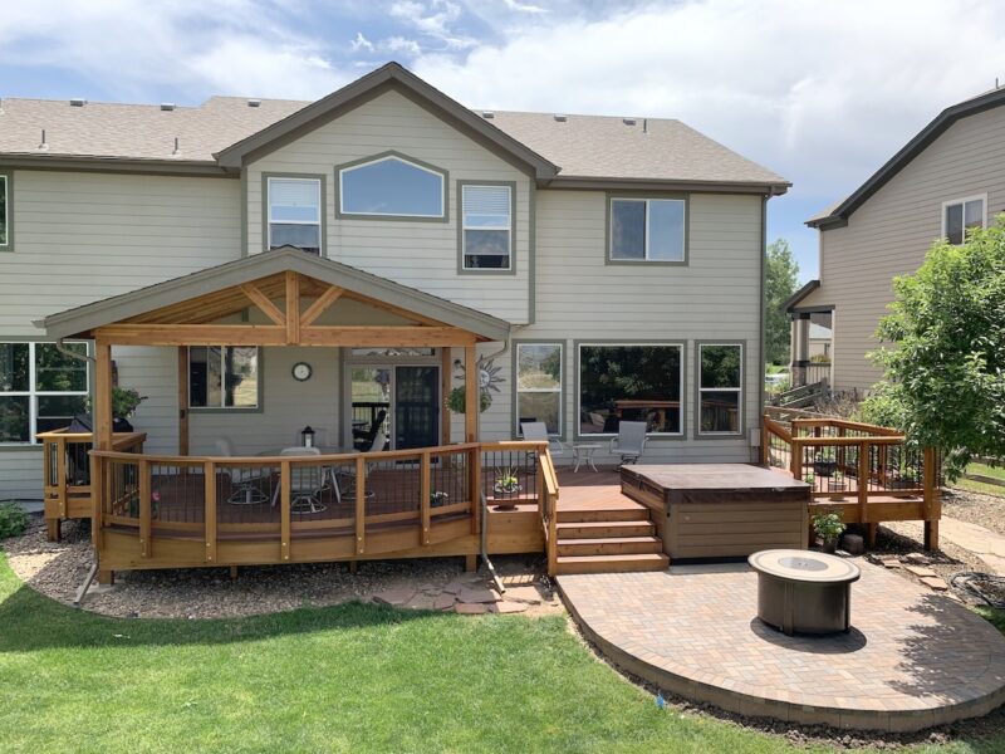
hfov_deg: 67.3
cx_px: 502
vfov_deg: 53.1
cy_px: 377
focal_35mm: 26
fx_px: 755
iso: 25
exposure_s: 1/1447
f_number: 1.8
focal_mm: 4.25
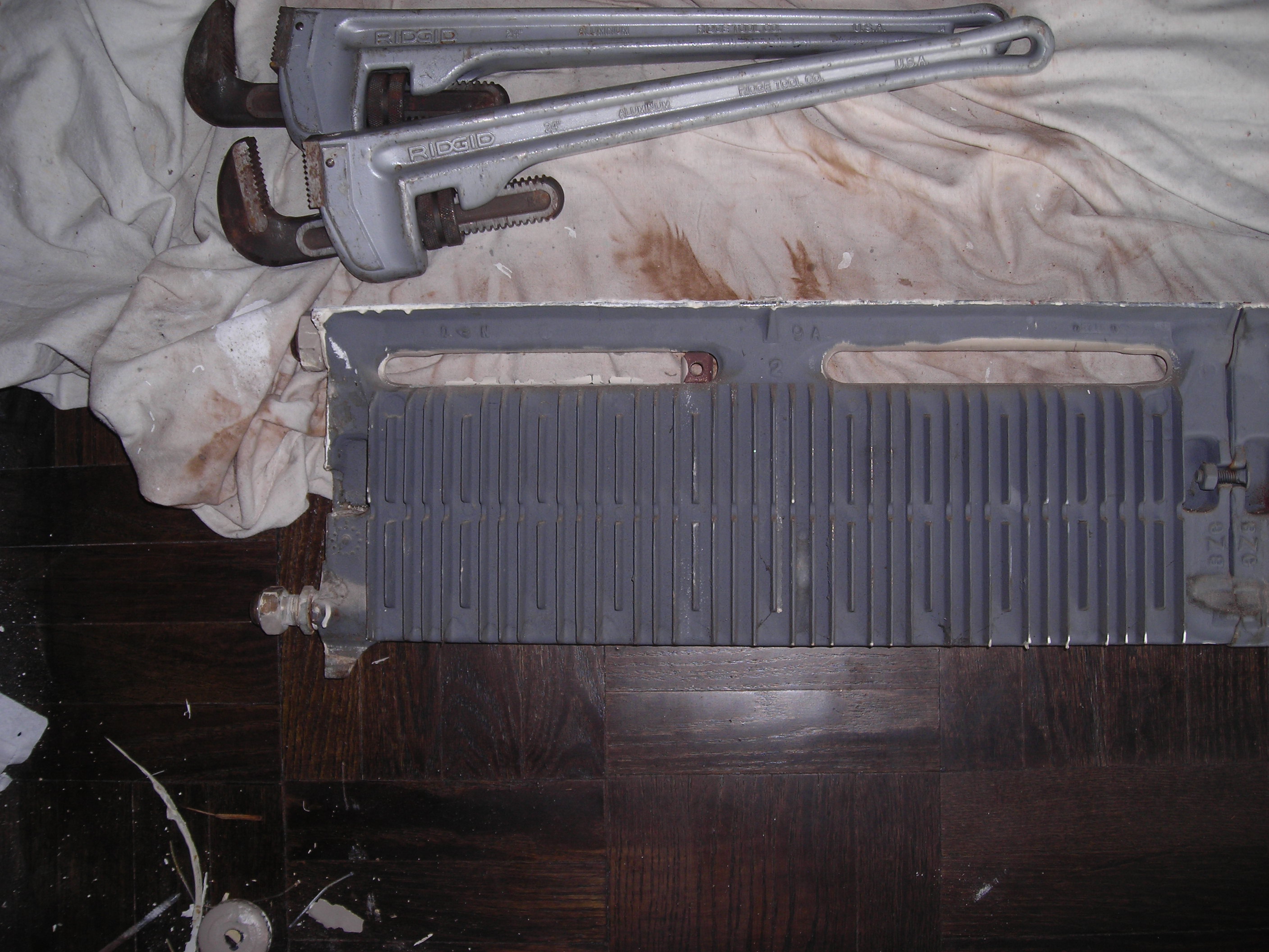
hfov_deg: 49.0
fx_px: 1393
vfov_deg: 37.7
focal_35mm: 38
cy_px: 476
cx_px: 634
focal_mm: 6.3
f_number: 3.2
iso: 50
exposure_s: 1/60.1
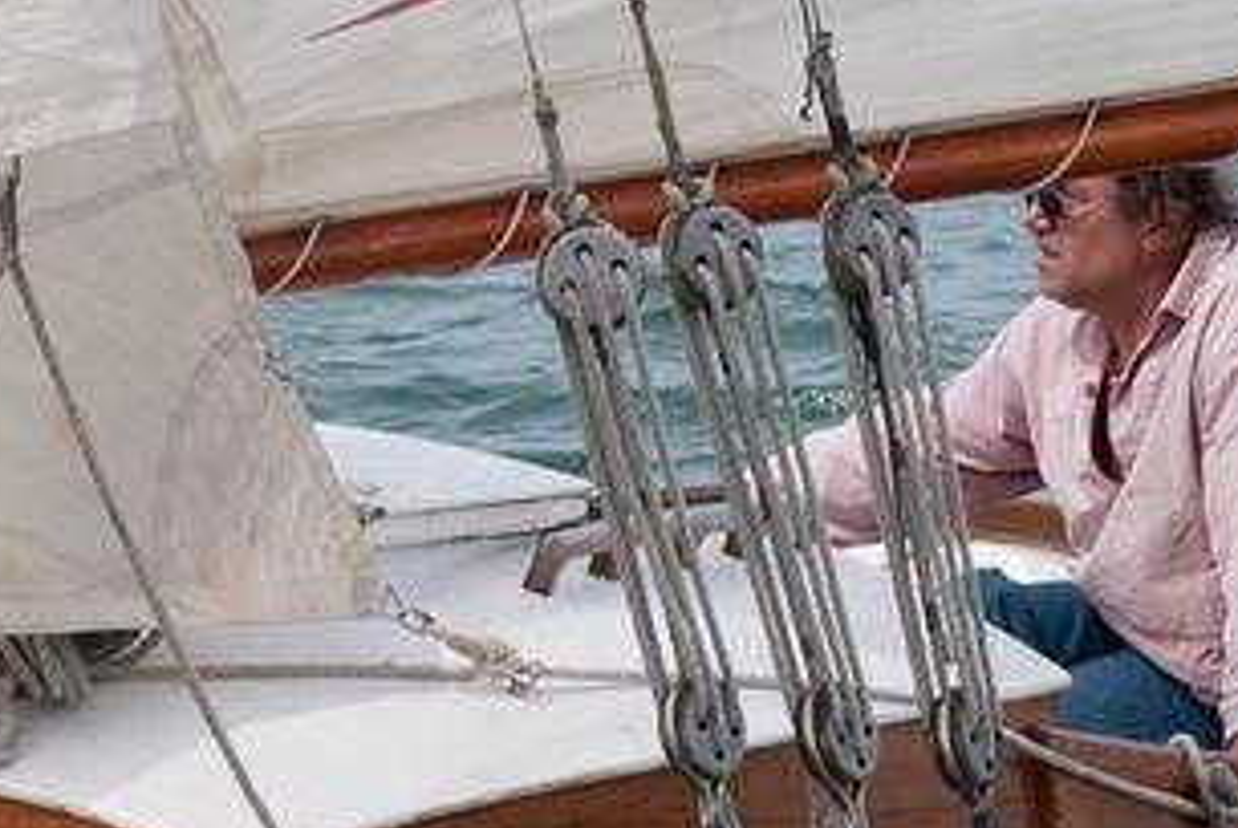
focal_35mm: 796
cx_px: -32
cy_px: 451
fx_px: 27398
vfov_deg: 1.7
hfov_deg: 2.6
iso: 400
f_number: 11
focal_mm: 135
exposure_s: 1/500
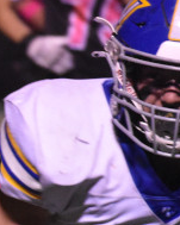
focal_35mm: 664
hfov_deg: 2.3
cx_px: -319
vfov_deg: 2.9
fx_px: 4426
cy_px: 178
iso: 6400
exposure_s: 1/400
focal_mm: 105
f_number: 5.6
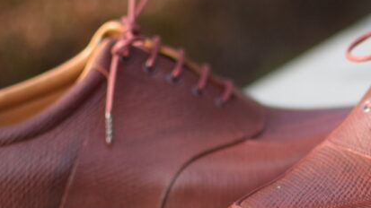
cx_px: 328
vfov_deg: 8.9
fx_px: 1340
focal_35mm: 136
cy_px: 163
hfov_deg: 15.6
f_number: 2
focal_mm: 35
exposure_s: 1/4000
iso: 500
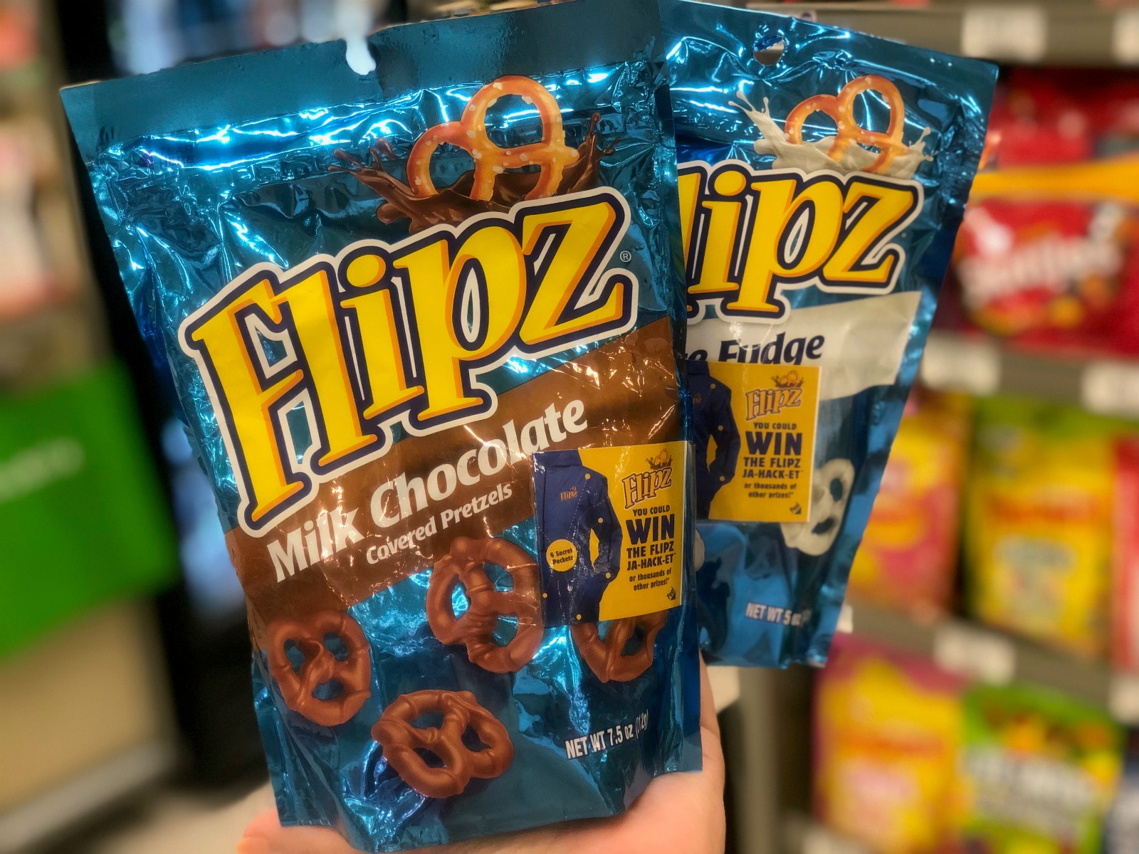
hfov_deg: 36.8
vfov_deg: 28.0
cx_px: 570
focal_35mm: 52
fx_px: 1711
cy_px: 427
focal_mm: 6
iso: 100
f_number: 2.4
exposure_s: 1/60
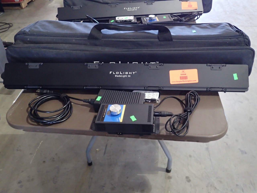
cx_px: 128
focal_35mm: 30
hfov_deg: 60.0
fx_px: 223
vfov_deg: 46.8
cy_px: 96
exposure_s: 1/30
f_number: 2.3
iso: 640
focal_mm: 5.5
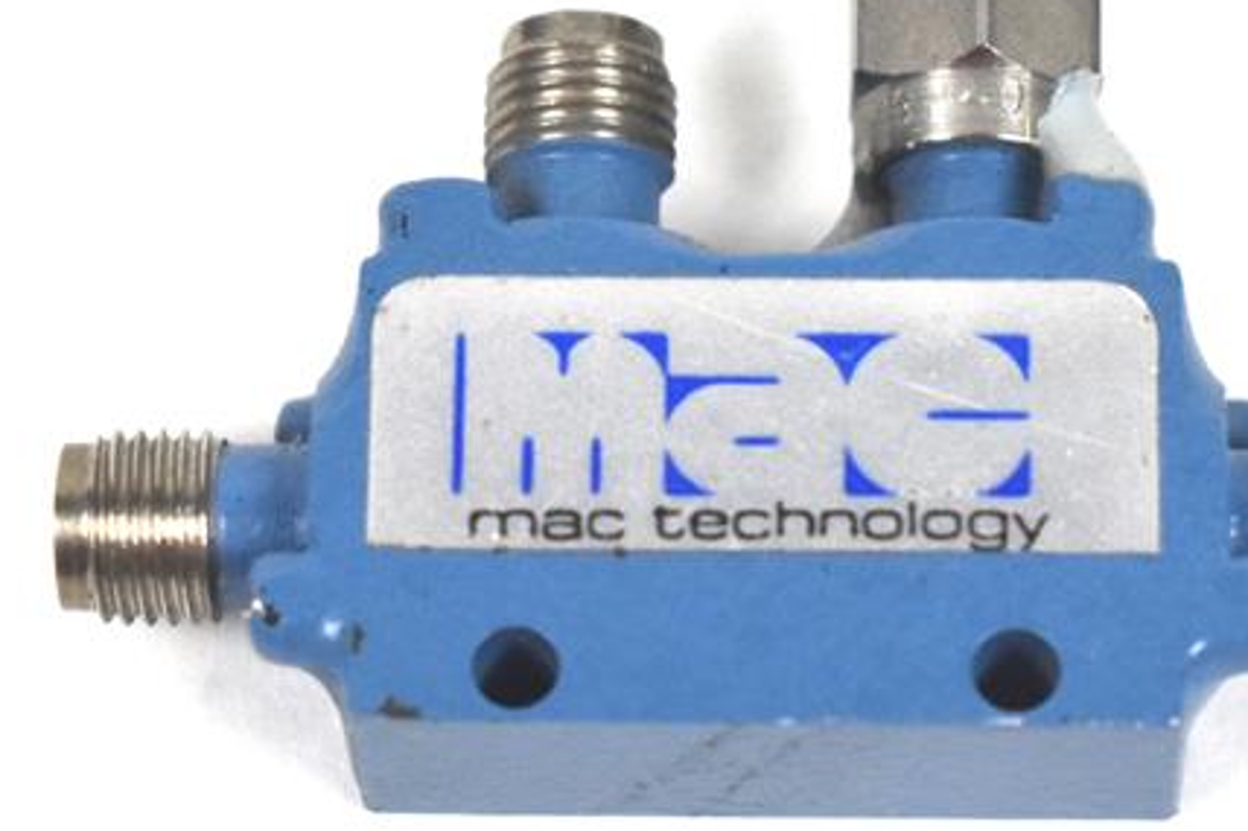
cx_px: 846
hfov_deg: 17.6
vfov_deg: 11.8
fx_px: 4009
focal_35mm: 116
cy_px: 362
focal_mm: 55
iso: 1000
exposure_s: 1/250
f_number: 5.6
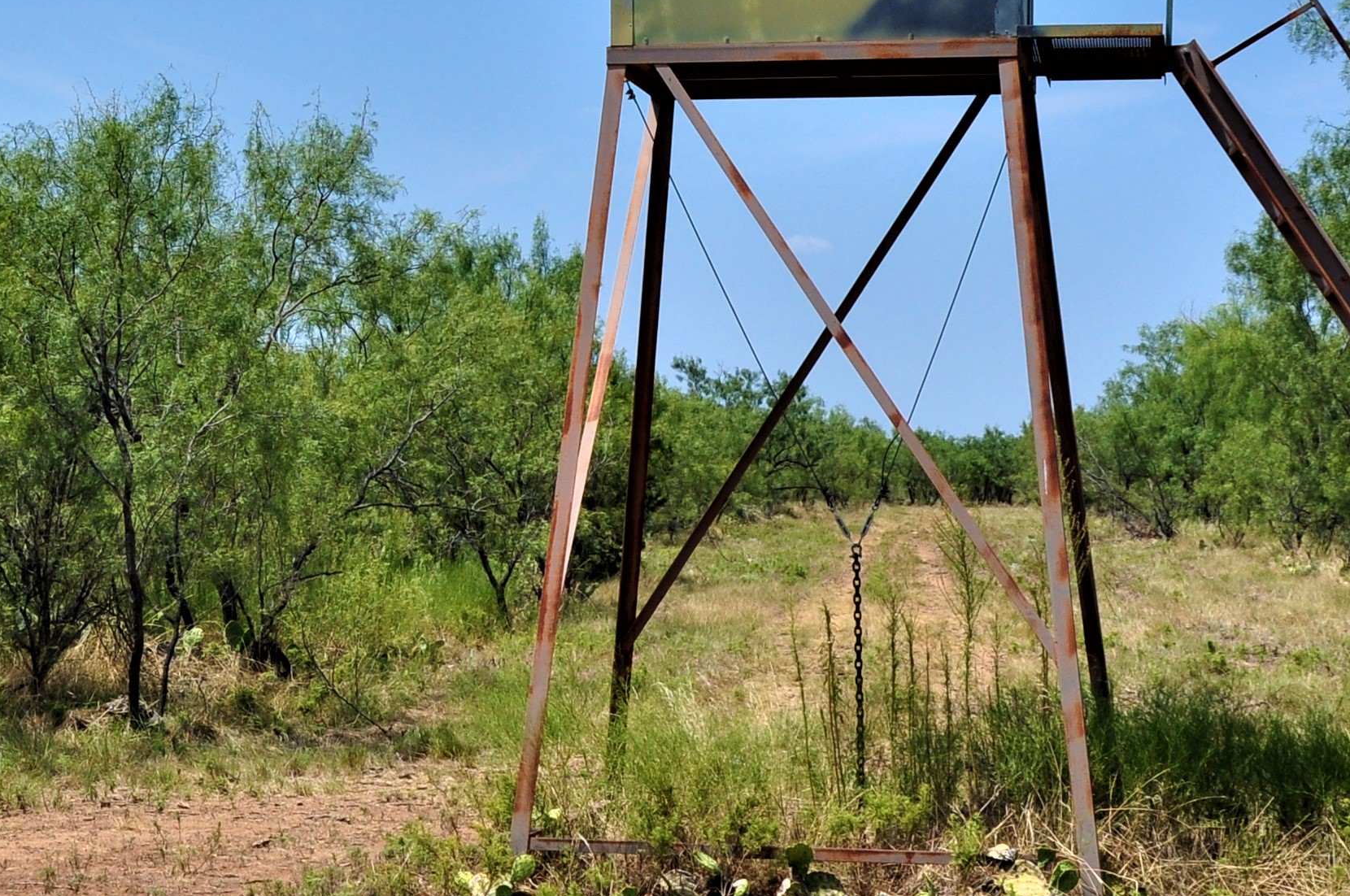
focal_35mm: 124
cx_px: 88
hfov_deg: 16.3
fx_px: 4644
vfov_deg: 11.0
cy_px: 229
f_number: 10
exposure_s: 1/320
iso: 200
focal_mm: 32
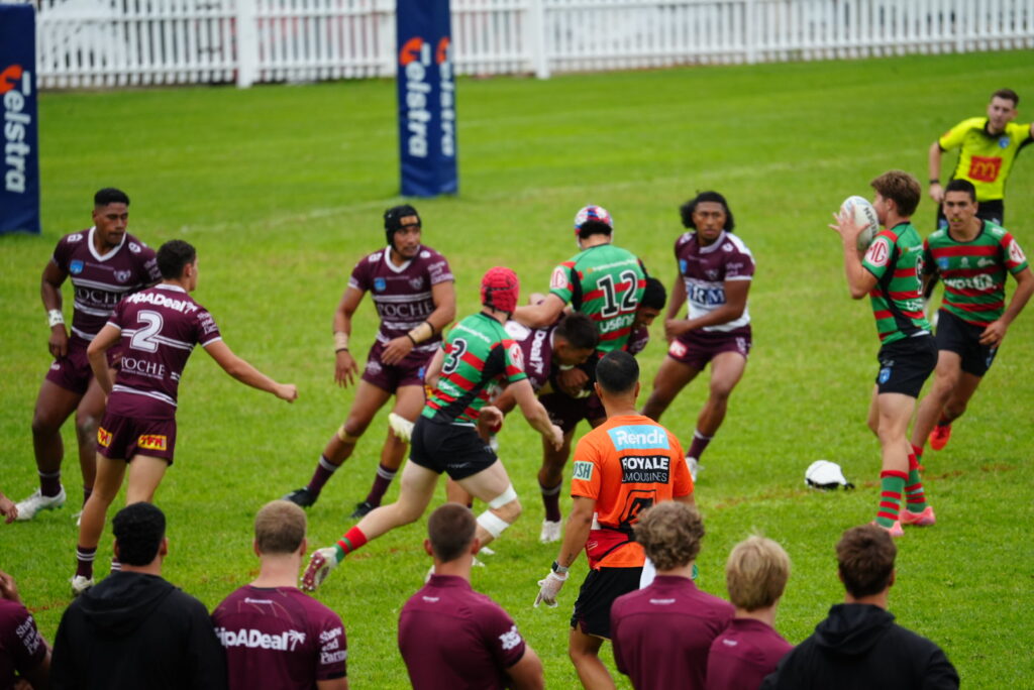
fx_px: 11581
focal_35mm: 403
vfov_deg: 3.4
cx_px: 517
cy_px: 345
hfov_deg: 5.1
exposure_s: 1/500
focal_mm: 403
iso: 1250
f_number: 6.3
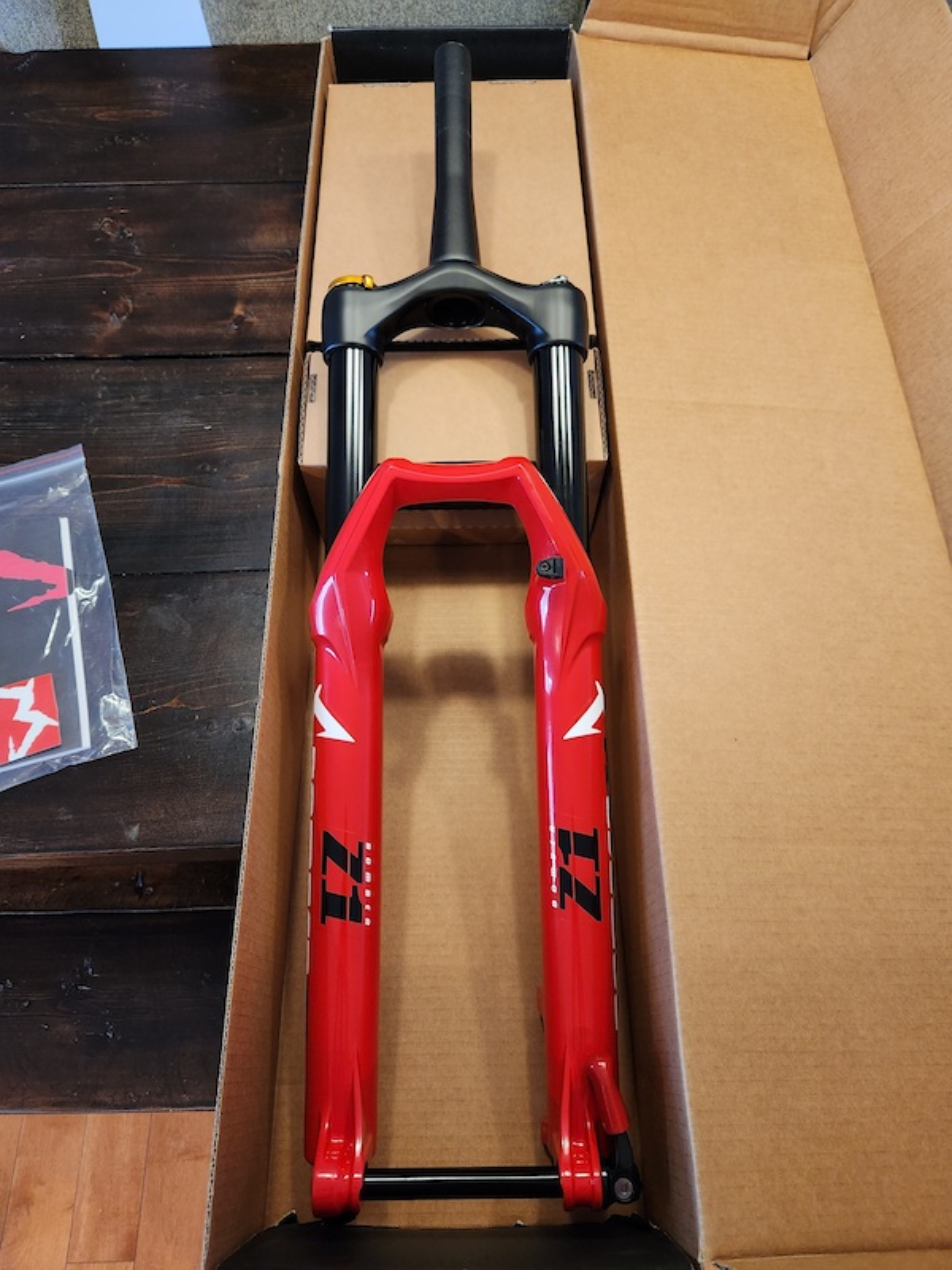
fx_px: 843
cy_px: 635
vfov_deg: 73.9
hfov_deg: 58.9
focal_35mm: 23
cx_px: 476
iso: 500
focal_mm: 5.4
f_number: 1.8
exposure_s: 1/120
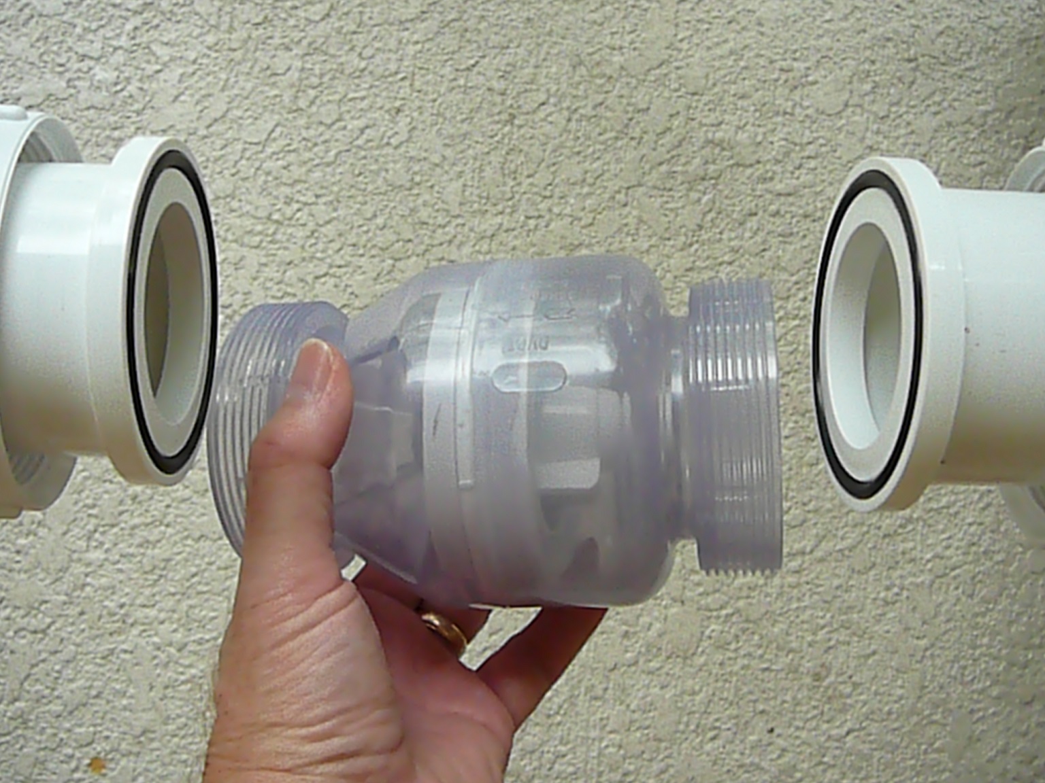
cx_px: 522
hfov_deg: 52.6
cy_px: 392
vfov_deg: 40.7
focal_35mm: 35
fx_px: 1057
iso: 800
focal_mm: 5.2
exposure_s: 1/800
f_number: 2.8
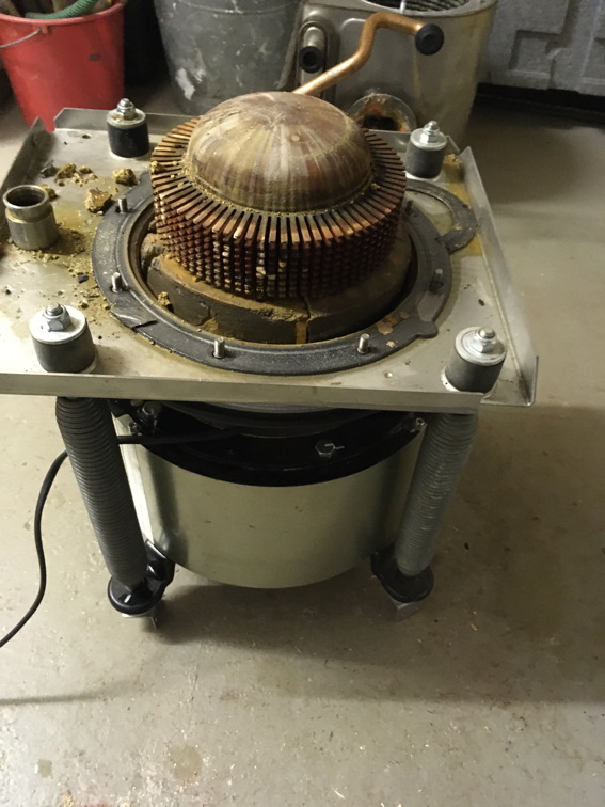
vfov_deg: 61.7
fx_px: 676
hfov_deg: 48.2
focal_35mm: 29
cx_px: 302
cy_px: 404
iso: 500
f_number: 2.2
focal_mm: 4.15
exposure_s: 1/17
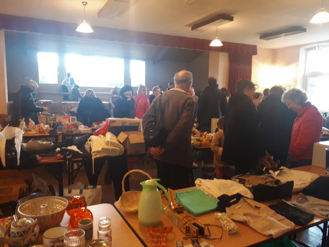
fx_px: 257
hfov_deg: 65.3
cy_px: 124
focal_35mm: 27
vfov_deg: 51.4
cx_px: 164
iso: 320
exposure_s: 1/17
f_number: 1.9
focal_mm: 3.6
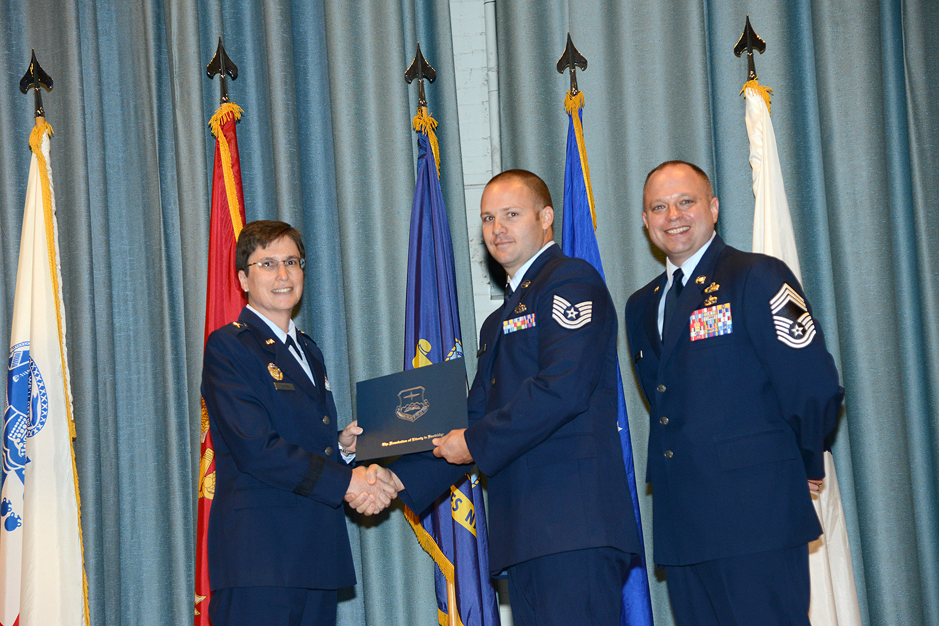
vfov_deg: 17.5
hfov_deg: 26.0
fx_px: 2034
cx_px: 470
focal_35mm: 78
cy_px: 313
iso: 1250
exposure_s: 1/80
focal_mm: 78
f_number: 4
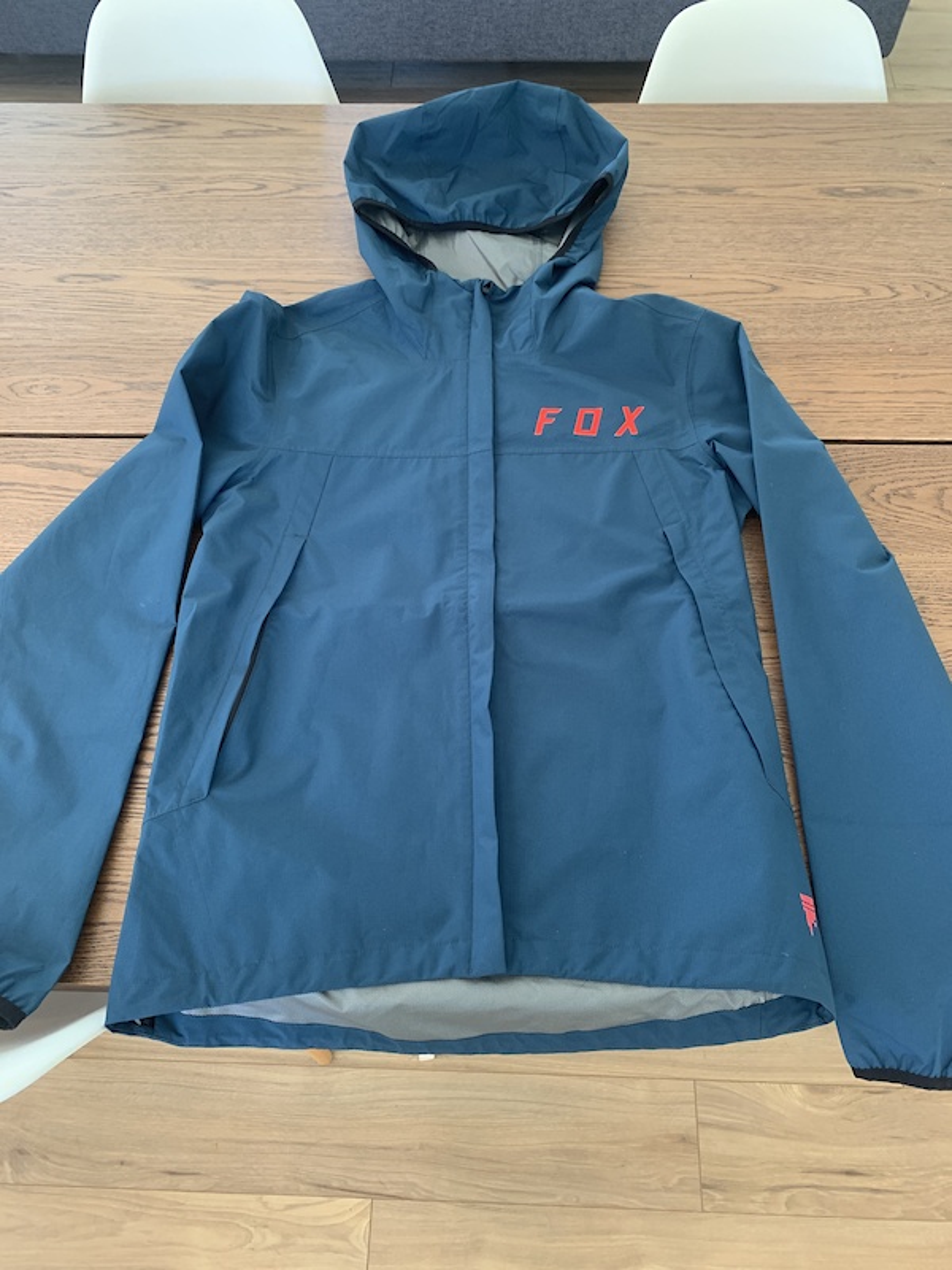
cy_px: 635
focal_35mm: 26
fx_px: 953
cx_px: 476
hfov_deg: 53.1
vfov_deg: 67.3
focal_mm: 4.25
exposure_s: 1/60
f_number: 1.8
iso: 200
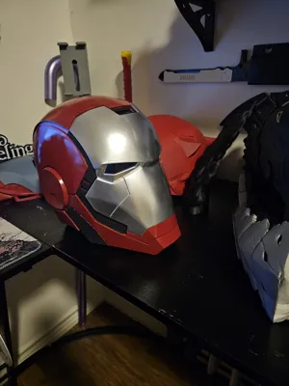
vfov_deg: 73.9
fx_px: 256
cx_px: 144
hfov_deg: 58.9
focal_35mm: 23
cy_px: 193
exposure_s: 1/26
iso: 1000
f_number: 1.7
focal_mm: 6.3
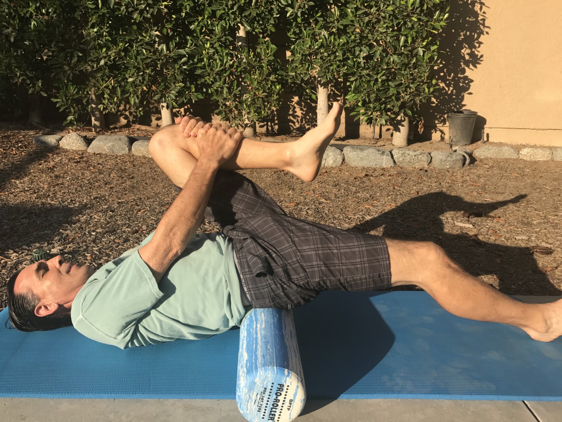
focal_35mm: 28
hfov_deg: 63.4
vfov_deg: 49.7
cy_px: 211
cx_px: 281
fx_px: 455
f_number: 1.8
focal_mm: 3.99
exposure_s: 1/1330
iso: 20
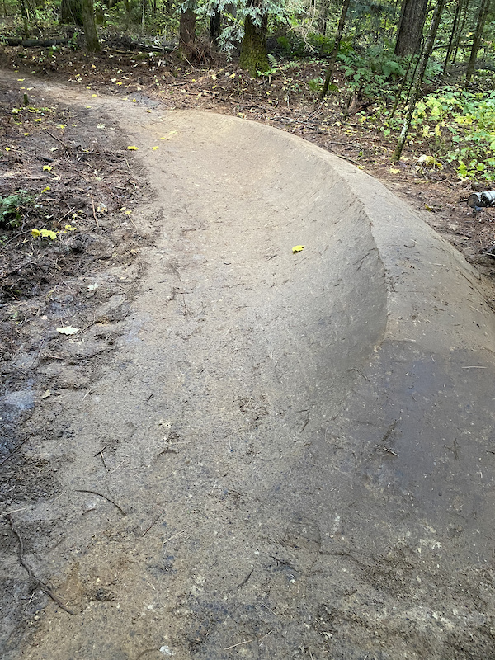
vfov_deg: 67.3
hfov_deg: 53.1
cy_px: 330
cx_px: 248
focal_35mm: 26
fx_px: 496
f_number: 1.8
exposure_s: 1/60
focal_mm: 4.25
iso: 500
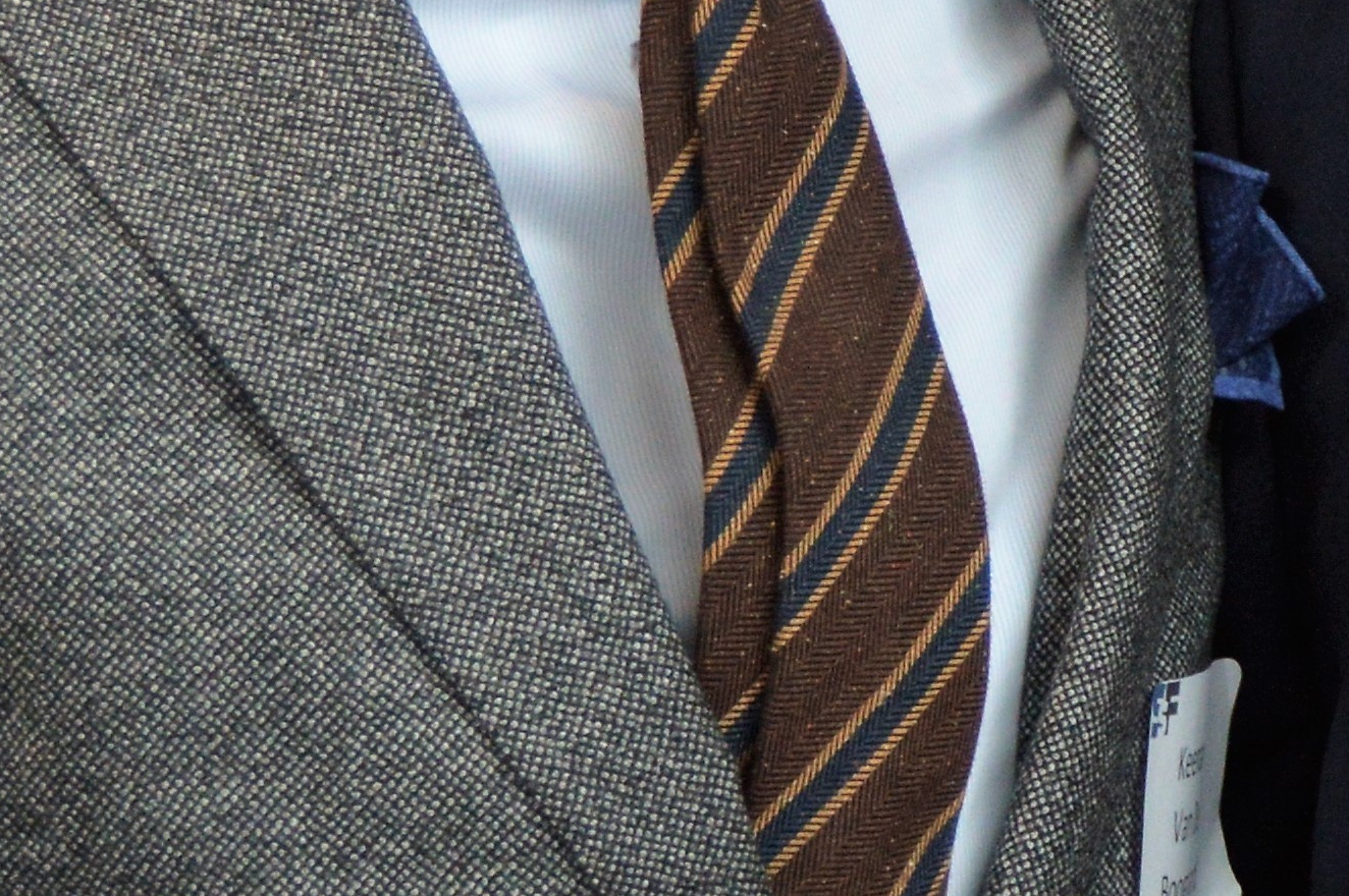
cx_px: 2202
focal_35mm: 211
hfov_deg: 9.4
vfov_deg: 6.5
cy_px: -10
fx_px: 7909
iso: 800
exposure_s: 1/60
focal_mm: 31
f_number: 4.2
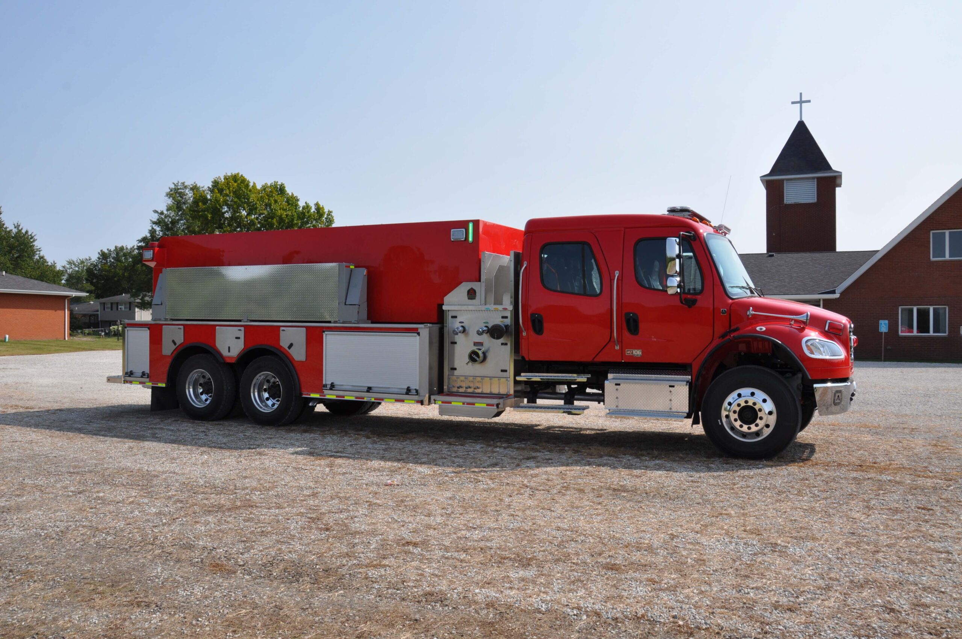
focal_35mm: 30
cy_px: 320
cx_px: 481
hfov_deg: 62.0
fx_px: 801
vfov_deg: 43.5
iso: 200
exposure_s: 1/200
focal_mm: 20
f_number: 14
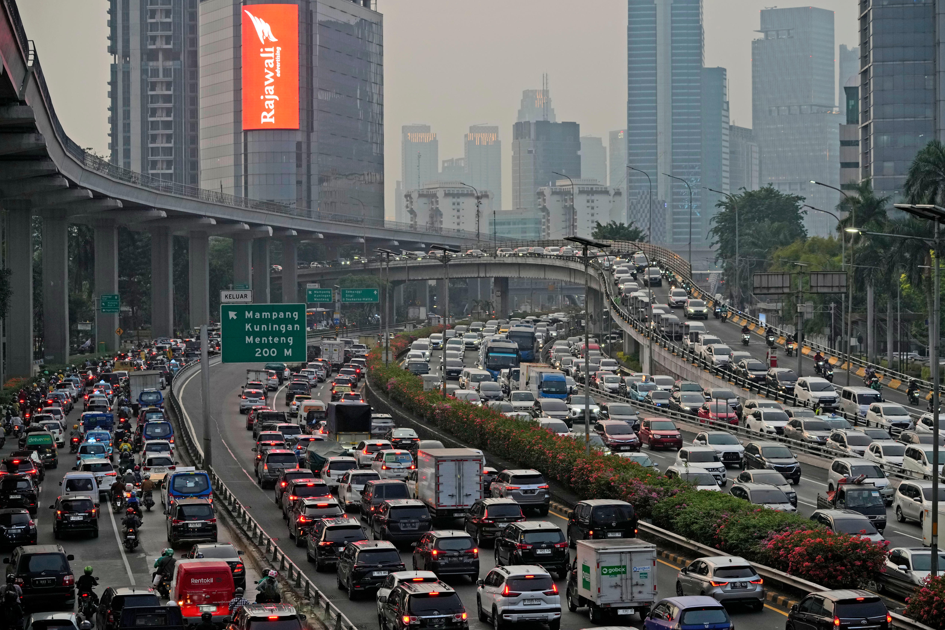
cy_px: 315
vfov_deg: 14.4
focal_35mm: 95
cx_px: 472
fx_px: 2493
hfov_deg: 21.5
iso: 1000
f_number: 4
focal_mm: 95
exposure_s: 1/400
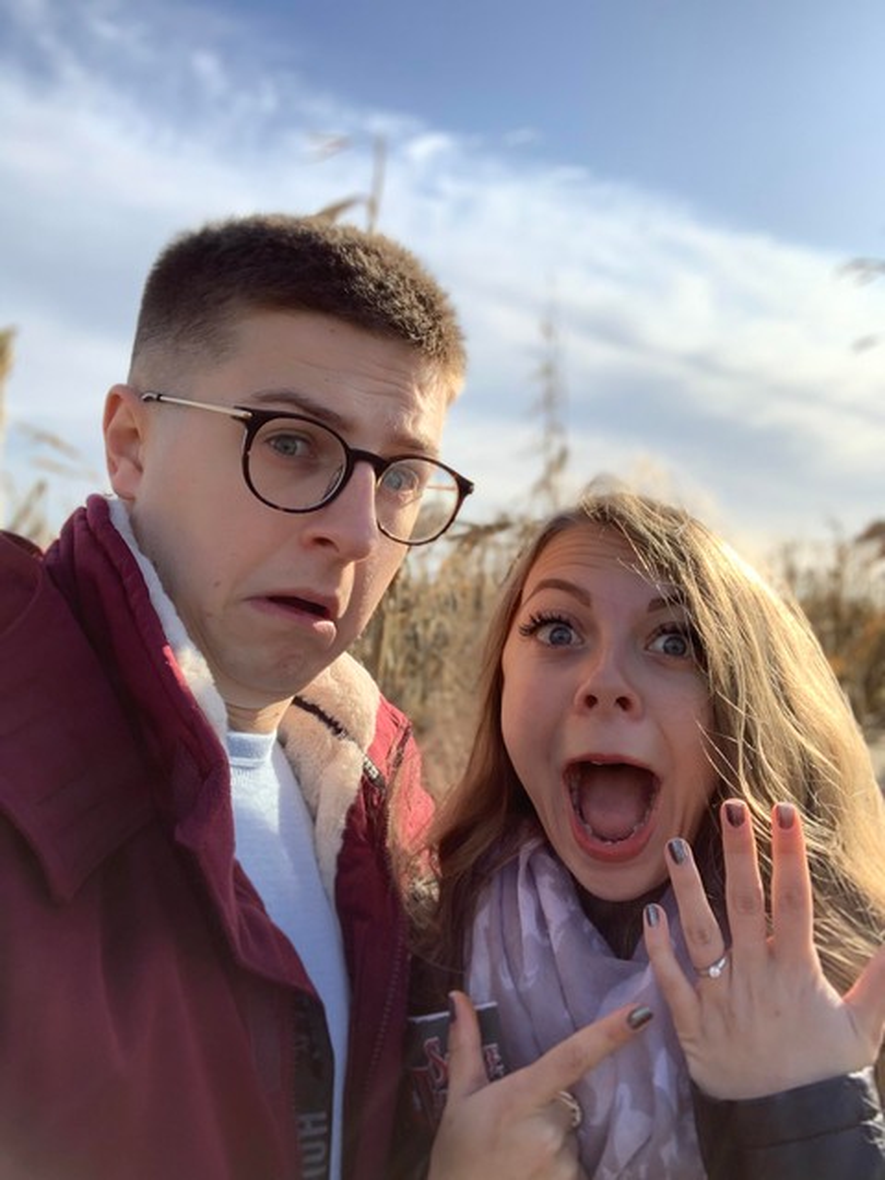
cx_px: 442
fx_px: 1091
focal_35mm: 32
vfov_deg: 56.8
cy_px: 590
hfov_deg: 44.2
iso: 16
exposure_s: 1/507
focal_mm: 2.87
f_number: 2.2
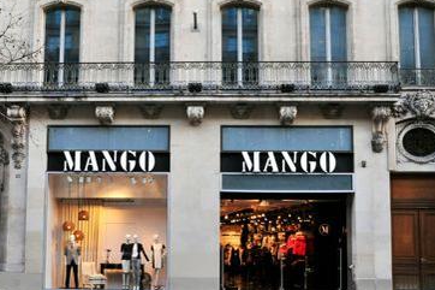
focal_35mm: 49
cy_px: 144
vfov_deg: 27.5
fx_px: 592
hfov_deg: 40.2
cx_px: 172
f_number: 6.3
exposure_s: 1/160
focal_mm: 24
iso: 800
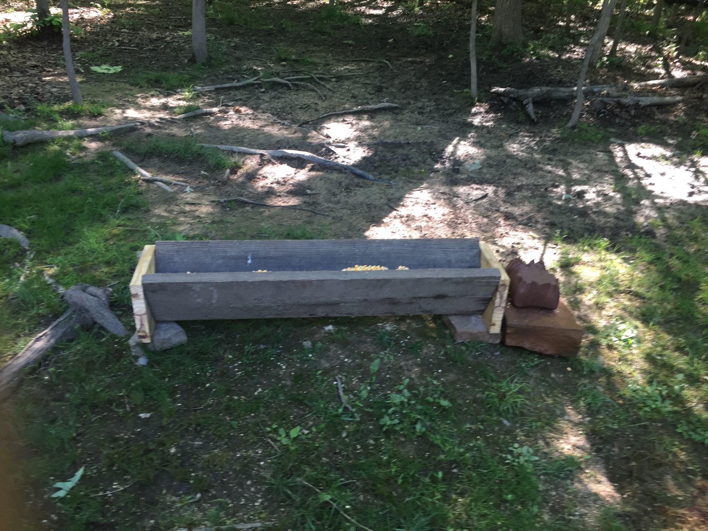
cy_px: 266
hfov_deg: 61.7
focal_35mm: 29
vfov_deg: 48.2
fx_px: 593
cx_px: 354
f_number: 2.2
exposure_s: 1/30
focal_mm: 4.15
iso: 64
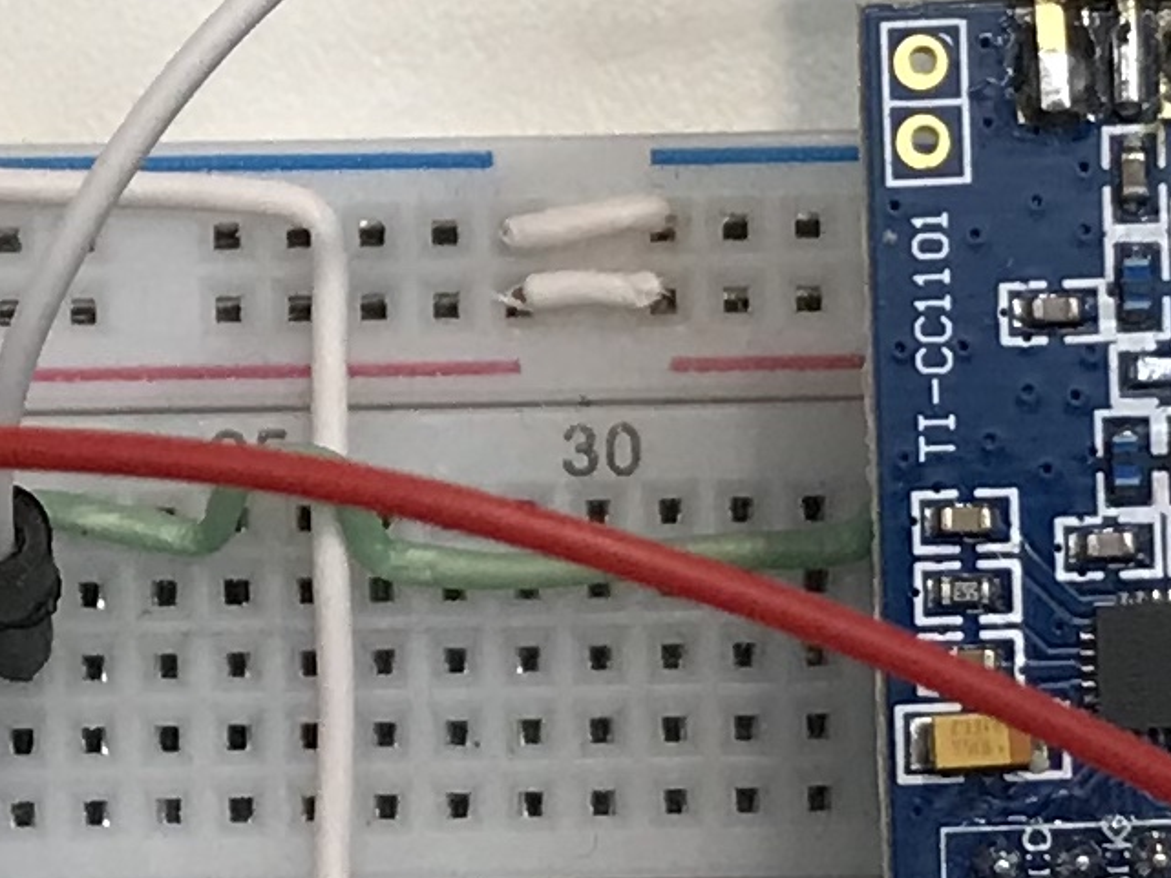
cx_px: 548
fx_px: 5955
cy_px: 772
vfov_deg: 8.4
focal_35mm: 176
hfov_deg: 11.2
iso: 25
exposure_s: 1/33
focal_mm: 3.99
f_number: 1.8
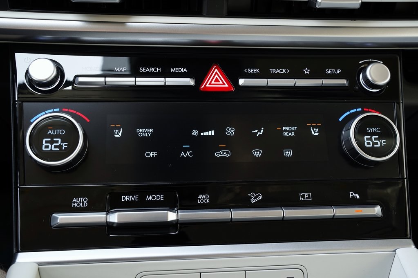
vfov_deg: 34.1
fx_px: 452
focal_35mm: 39
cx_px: 209
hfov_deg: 49.6
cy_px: 139
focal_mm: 39
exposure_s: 1/40
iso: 1250
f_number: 7.1
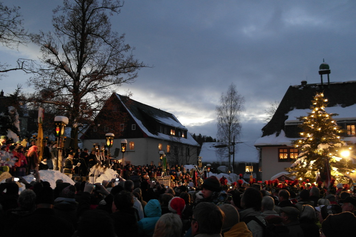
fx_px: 267
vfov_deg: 47.9
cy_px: 118
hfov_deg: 67.4
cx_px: 178
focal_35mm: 27
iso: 800
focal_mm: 18
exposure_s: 1/8
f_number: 3.5
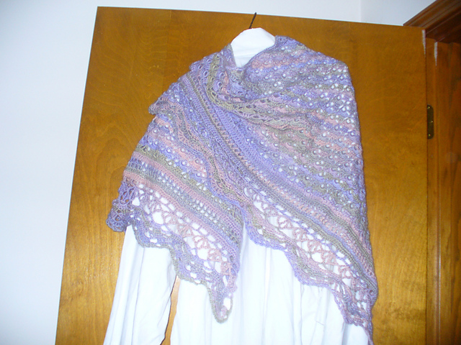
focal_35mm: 37
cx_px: 230
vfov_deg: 38.7
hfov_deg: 50.1
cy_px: 172
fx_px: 493
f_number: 2.8
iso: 100
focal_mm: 6.1
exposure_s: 1/30
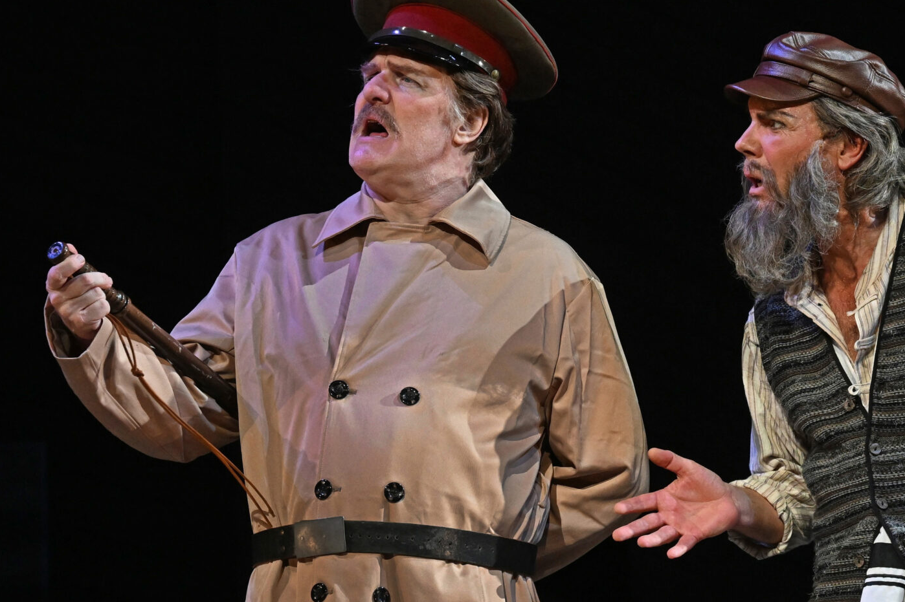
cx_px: 623
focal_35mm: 318
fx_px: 7991
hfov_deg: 6.5
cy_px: 273
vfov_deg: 4.3
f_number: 5
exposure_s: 1/320
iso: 2500
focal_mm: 145
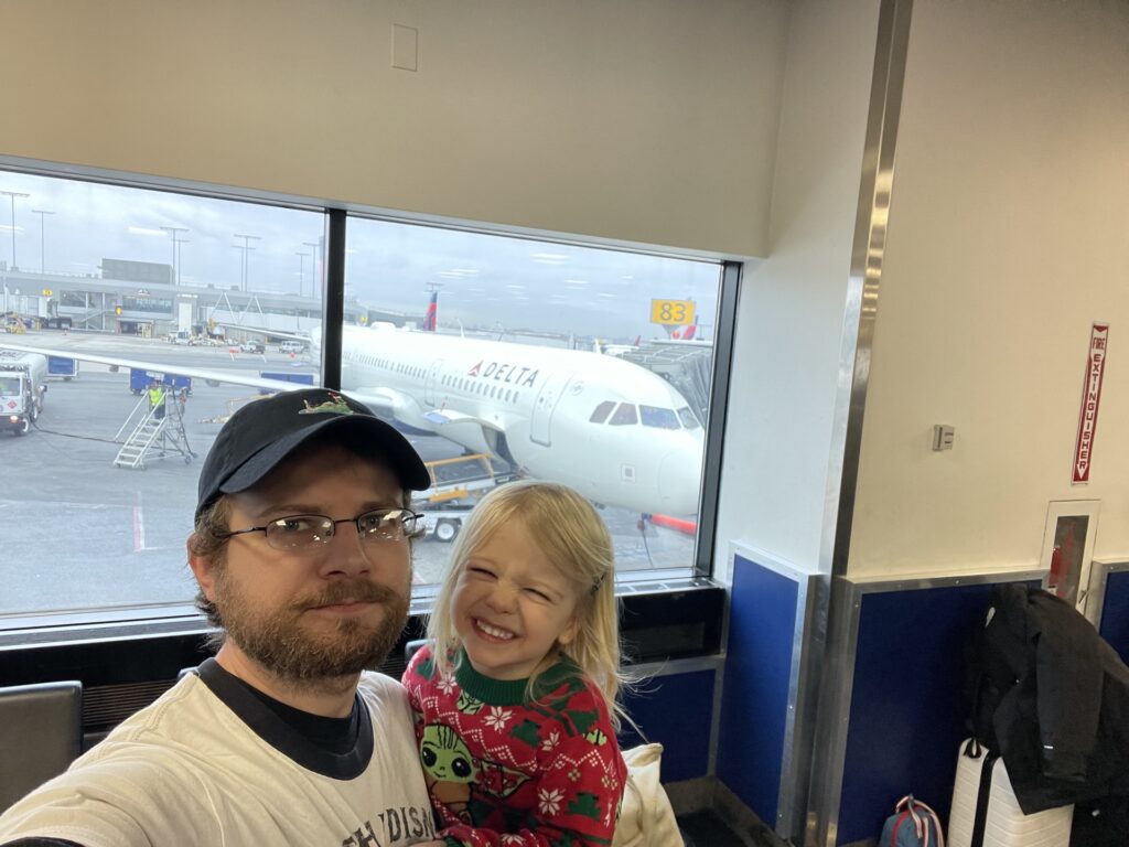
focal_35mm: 23
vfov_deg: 58.9
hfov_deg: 73.9
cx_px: 564
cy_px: 424
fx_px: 750
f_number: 2.2
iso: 125
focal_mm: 2.71
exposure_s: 1/60
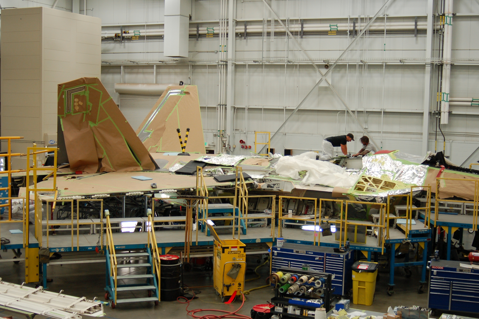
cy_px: 176
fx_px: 651
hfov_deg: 40.3
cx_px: 270
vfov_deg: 27.5
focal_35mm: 49
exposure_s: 1/50
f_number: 3.5
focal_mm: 28
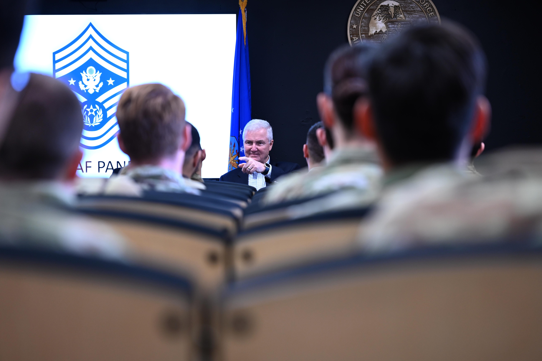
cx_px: 271
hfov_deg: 17.1
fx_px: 1805
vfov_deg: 11.4
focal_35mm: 120
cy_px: 180
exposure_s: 1/30
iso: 800
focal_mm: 120
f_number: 4
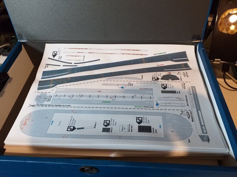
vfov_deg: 53.1
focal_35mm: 26
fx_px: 178
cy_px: 88
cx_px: 118
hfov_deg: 67.3
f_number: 1.9
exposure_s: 1/25
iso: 200
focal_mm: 3.6
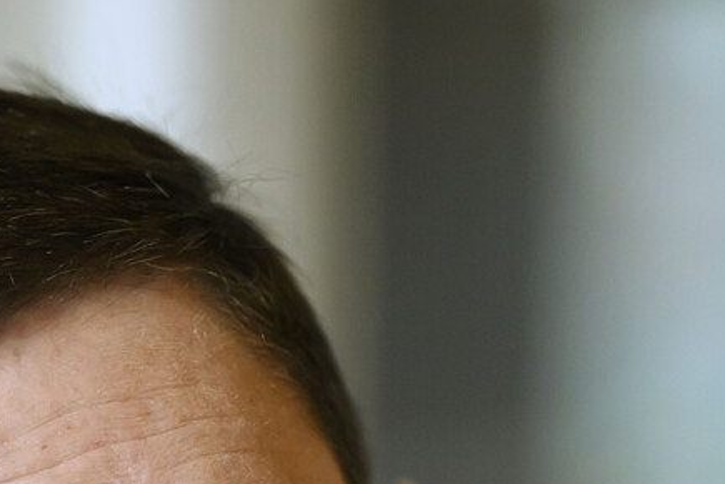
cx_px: 228
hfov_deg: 3.2
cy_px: 862
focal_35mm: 644
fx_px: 12968
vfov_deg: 2.1
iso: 3200
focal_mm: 175
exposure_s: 1/250
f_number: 2.8
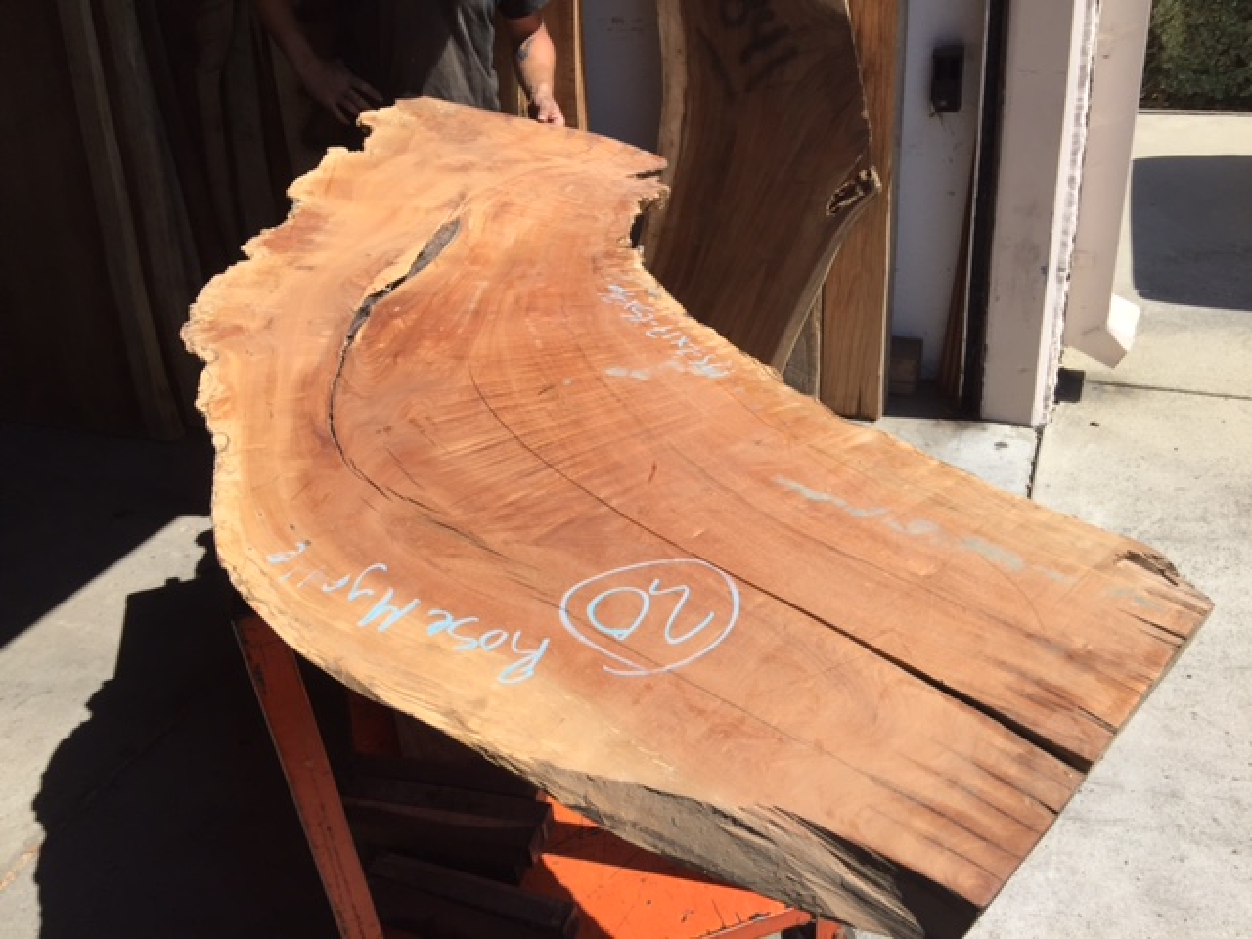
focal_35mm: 29
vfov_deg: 48.2
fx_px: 1049
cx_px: 626
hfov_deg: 61.7
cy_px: 470
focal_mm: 4.15
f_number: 2.2
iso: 32
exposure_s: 1/1647
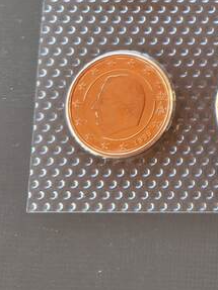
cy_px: 9
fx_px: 706
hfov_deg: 15.1
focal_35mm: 84
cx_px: 397
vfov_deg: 22.5
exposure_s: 1/343
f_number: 1.8
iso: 50
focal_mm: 5.4
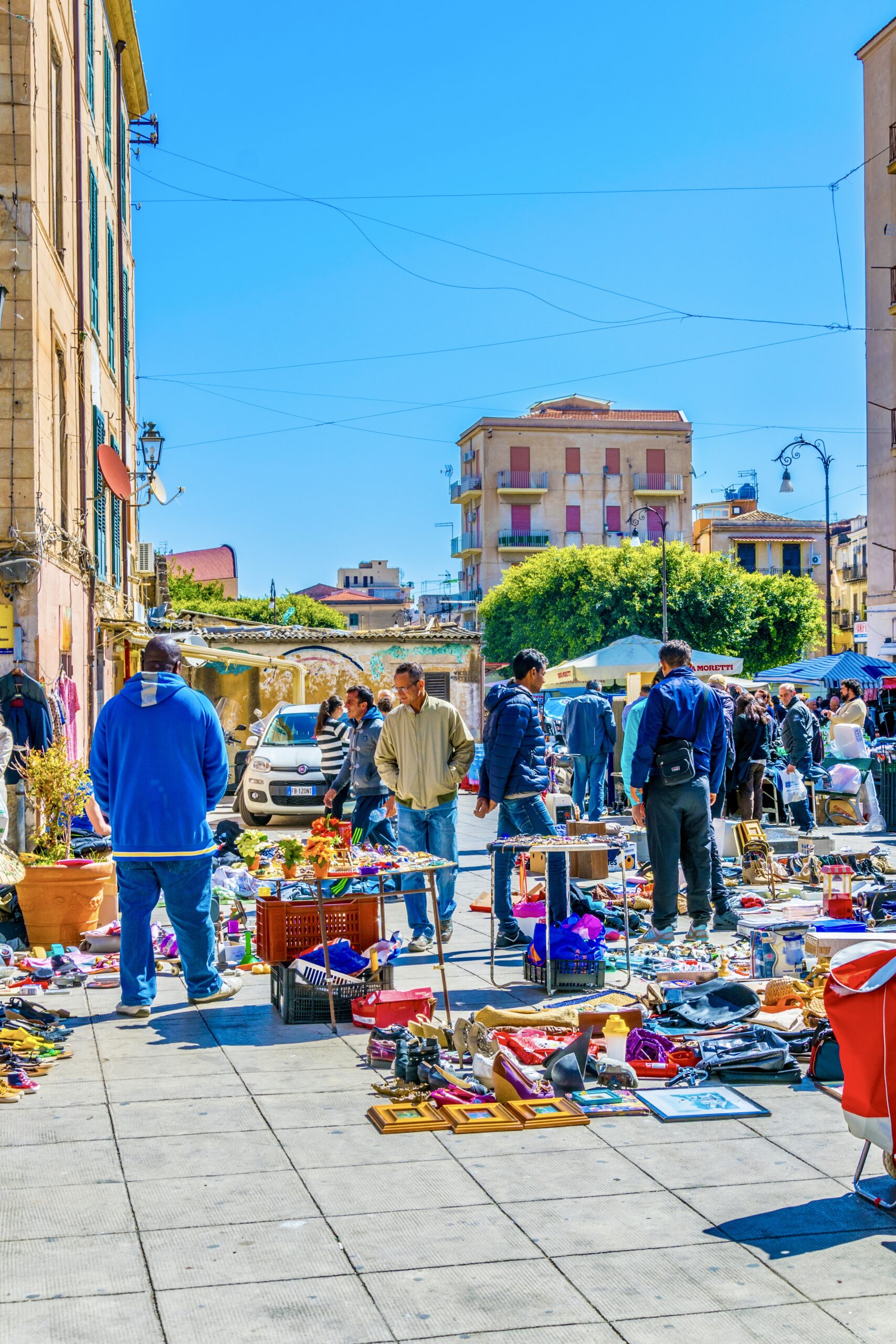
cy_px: 672
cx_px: 448
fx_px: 1792
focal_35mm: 48
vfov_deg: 41.1
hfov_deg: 28.1
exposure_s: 1/320
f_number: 8
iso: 100
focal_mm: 32
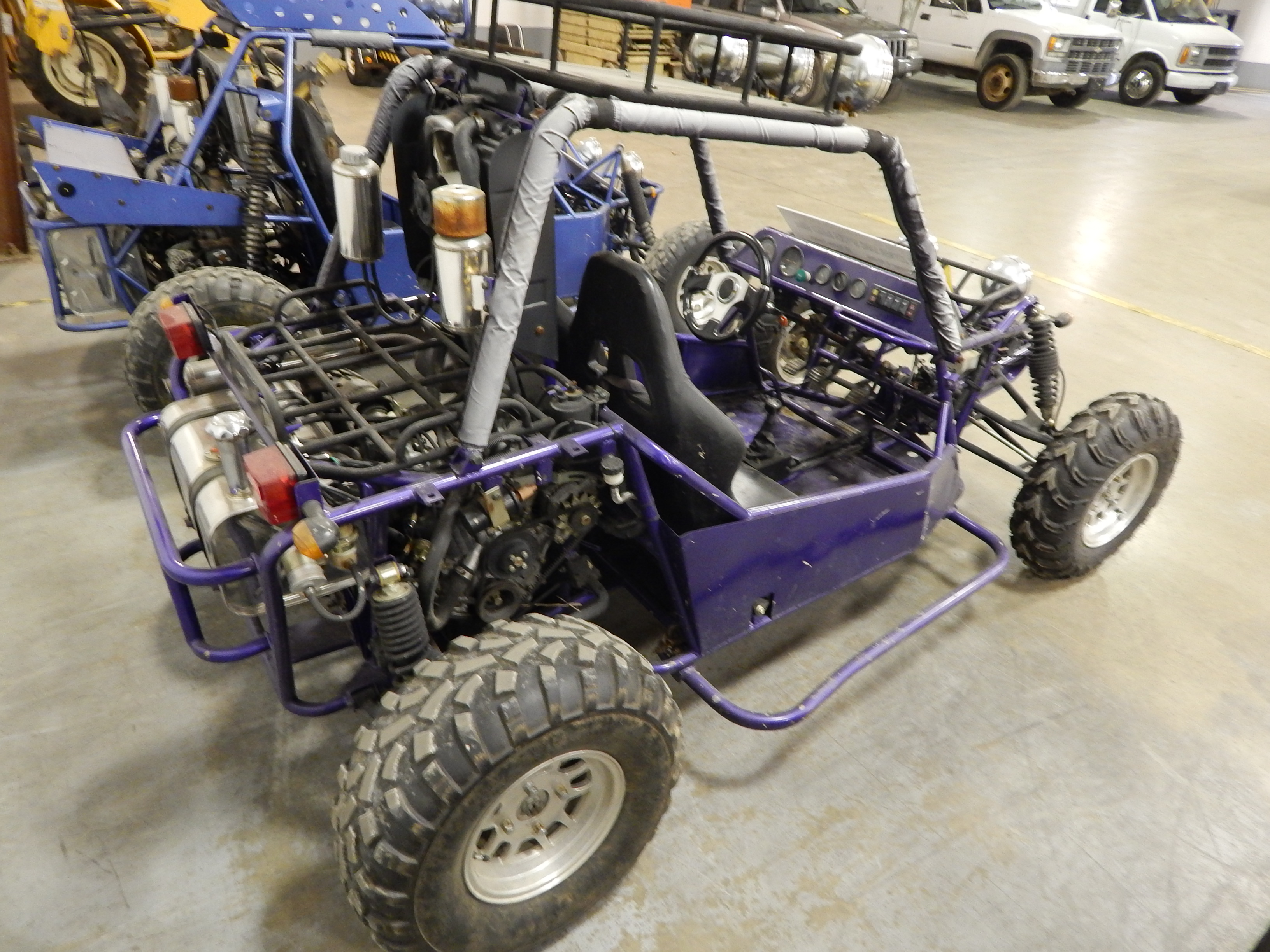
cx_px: 635
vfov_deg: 58.9
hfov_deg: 73.9
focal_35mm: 23
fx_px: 844
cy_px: 476
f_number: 3
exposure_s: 1/8
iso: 400
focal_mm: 4
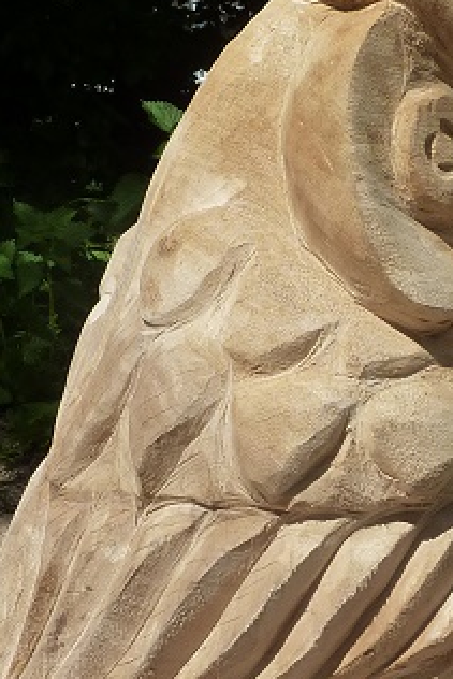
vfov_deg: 24.9
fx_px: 1527
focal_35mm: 81
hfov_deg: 16.6
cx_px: 412
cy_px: 466
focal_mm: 4.7
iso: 125
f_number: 5.6
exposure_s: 1/640
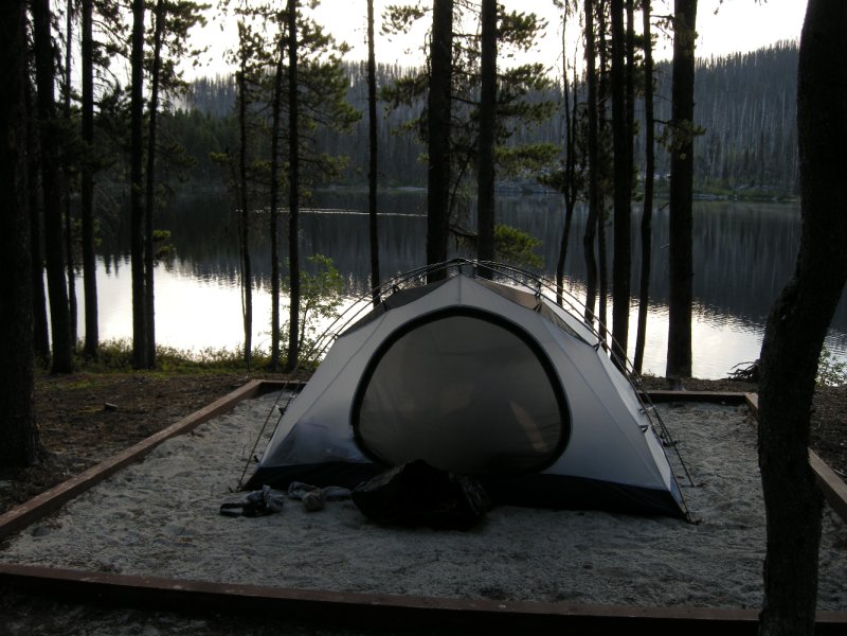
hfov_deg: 52.6
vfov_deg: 40.7
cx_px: 424
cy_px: 318
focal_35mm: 35
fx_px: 856
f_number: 3.8
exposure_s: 1/146
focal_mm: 7.5
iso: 64
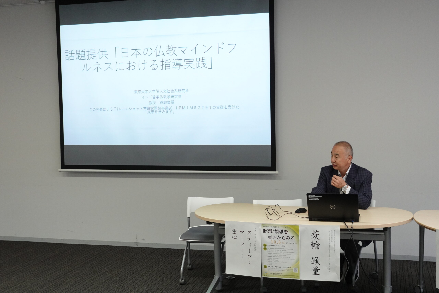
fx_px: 598
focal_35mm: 49
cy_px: 146
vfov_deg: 27.5
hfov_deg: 40.3
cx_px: 220
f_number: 2.8
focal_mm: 17.9
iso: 1250
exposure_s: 1/200
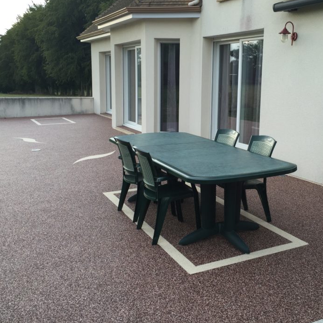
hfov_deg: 43.5
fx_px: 401
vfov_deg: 43.8
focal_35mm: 38
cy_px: 145
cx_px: 201
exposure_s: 1/243
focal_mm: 4.15
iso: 32
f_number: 2.2
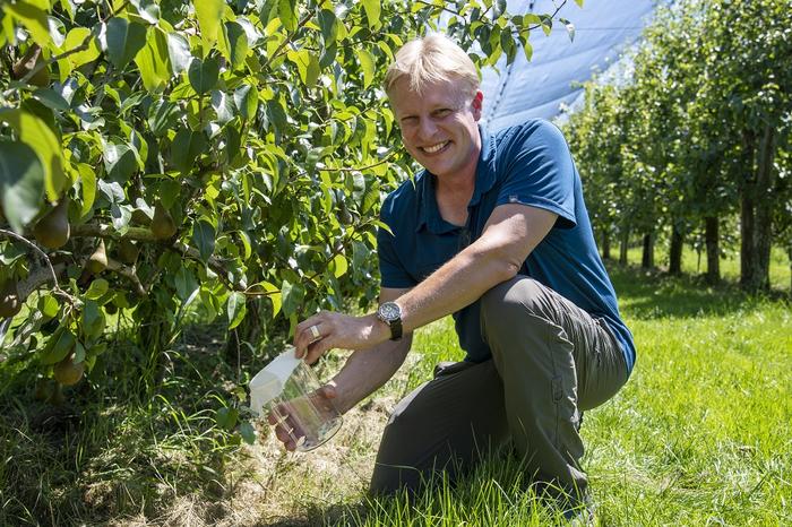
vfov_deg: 30.5
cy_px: 264
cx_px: 396
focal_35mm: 44
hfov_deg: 44.5
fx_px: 967
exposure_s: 1/160
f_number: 6.3
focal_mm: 44
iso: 160
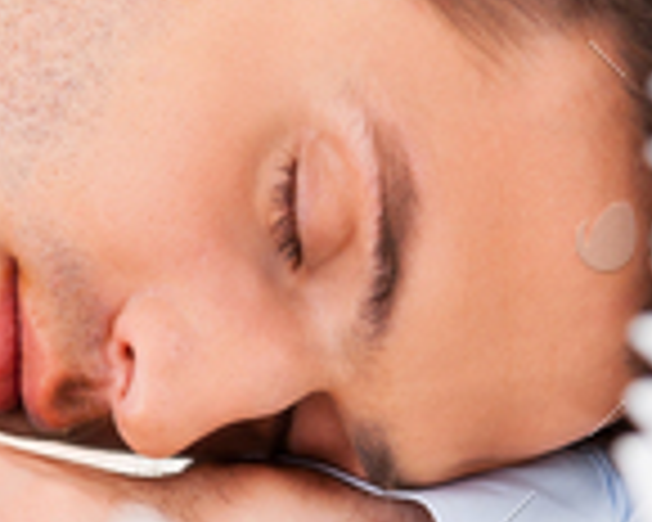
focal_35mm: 373
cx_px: 90
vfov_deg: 4.1
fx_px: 7198
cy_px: 448
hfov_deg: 5.2
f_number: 3.5
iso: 200
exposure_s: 1/200
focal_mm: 98
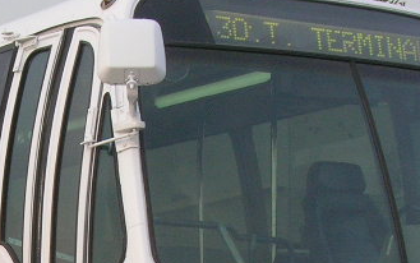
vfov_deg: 7.3
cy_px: 350
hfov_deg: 11.7
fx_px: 2038
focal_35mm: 178
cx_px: 22
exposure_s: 1/83.3
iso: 71
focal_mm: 9
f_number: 5.7
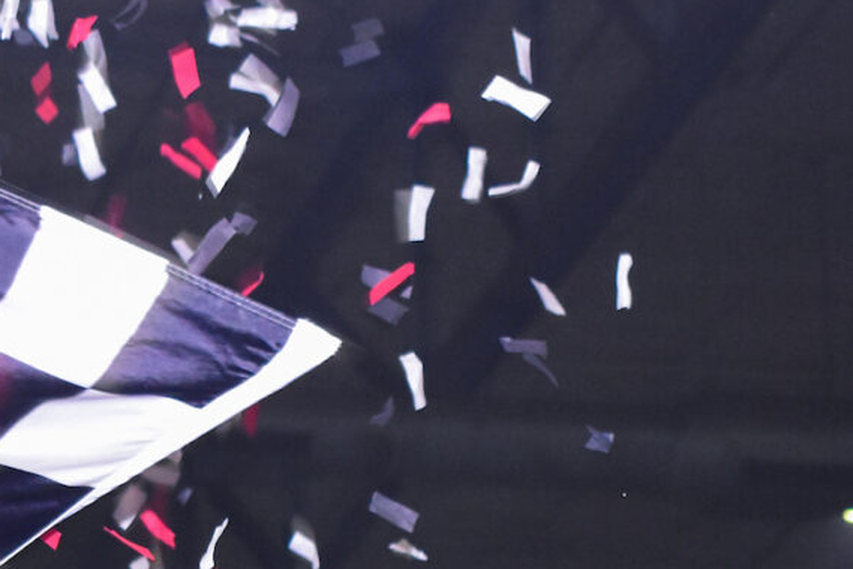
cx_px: -186
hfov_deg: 9.9
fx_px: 4860
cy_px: 898
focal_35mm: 205
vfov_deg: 6.6
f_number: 4.8
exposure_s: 1/200
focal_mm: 38
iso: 1600
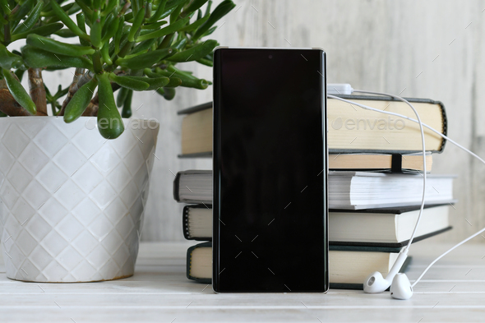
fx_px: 808
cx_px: 242
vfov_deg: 22.6
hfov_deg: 33.4
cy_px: 162
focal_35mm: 60
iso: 200
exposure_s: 1/60
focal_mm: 40
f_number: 5.6
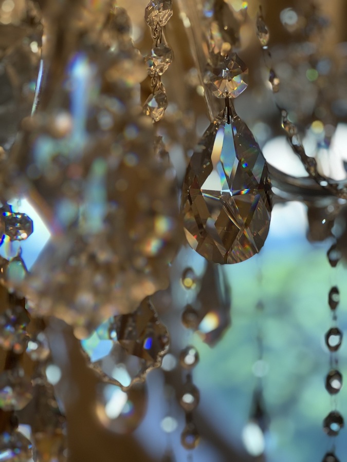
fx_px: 1029
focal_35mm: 77
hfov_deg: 19.1
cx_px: 174
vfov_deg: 25.3
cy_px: 231
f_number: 2.8
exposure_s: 1/120
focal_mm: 9
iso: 64
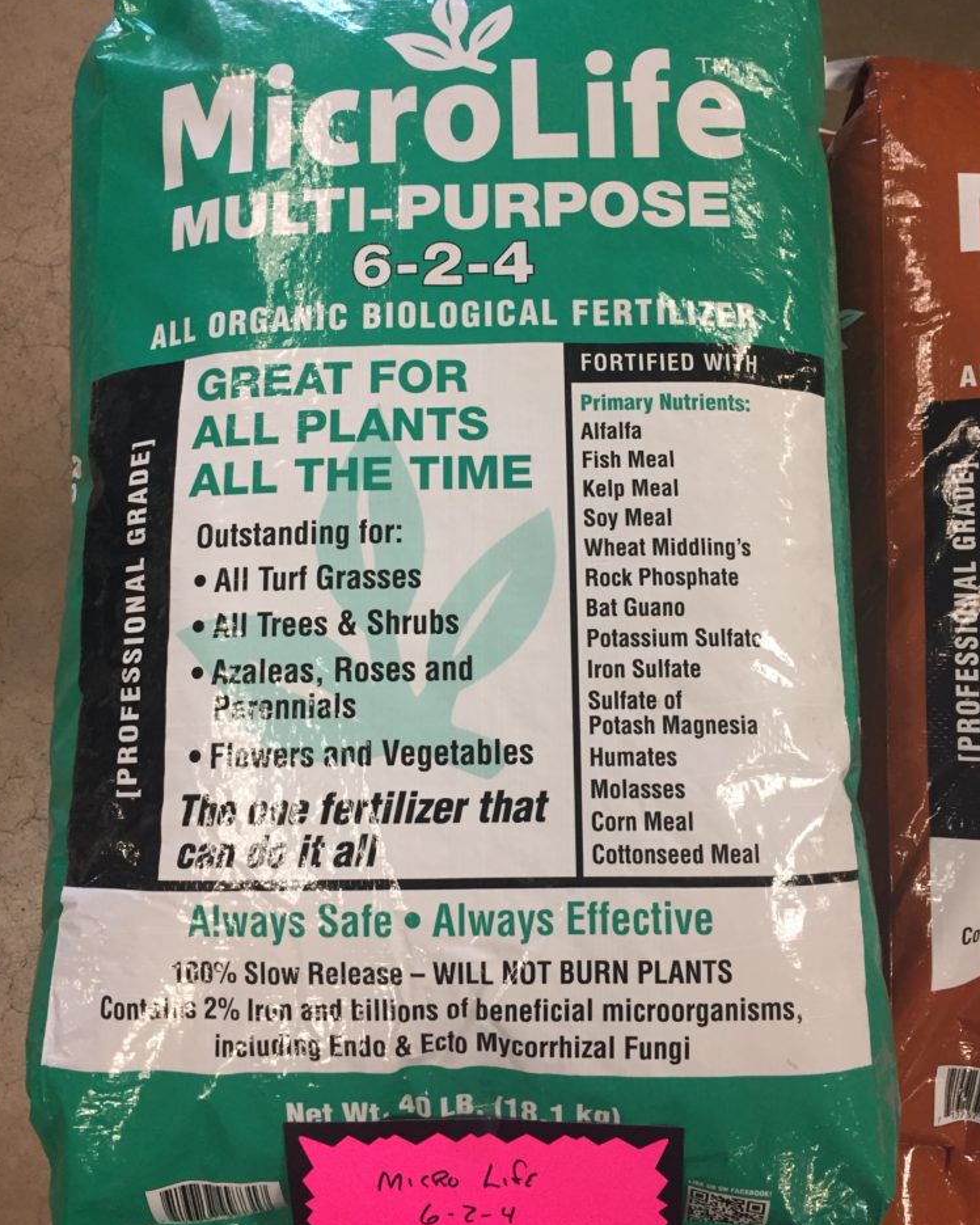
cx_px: 487
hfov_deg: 47.1
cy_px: 558
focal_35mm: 31
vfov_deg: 57.1
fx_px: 1124
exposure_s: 1/30
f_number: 2.2
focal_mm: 4.15
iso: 125
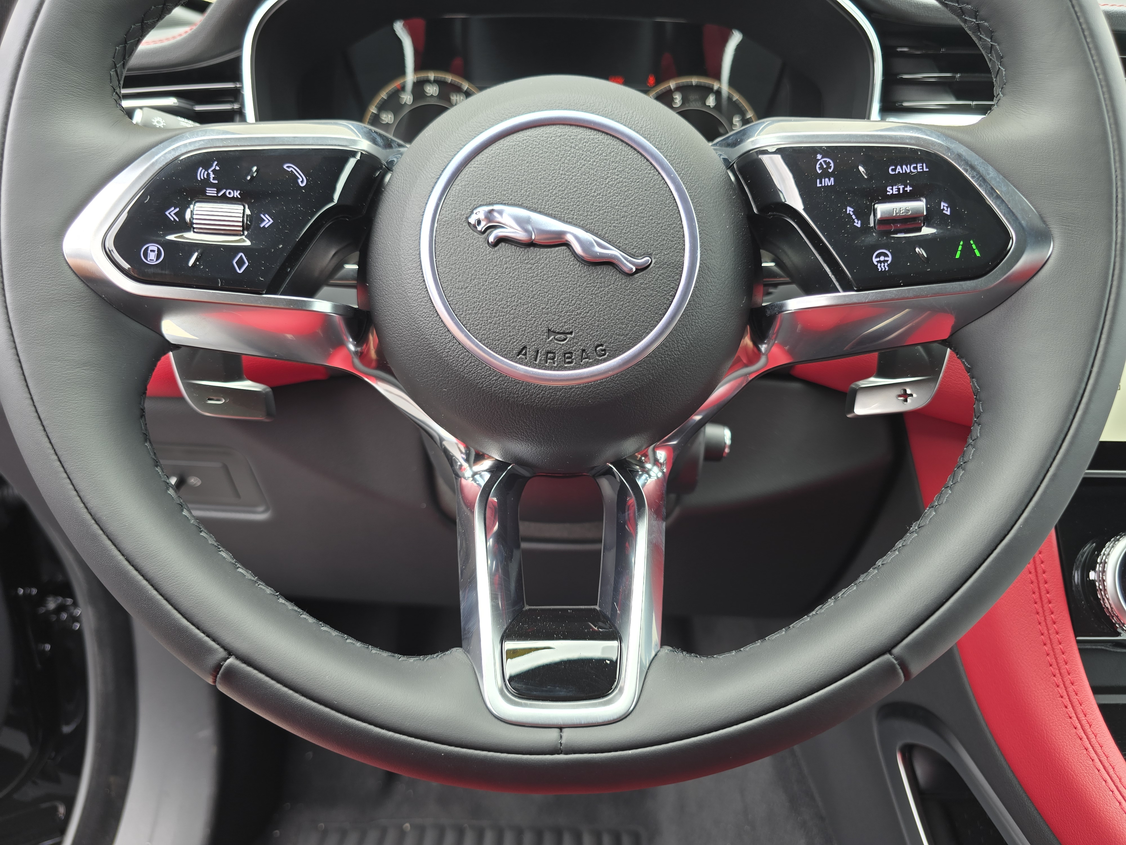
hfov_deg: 73.9
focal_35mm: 23
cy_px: 422
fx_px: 748
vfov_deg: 58.9
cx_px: 563
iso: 20
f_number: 1.7
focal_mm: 6.3
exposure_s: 1/64.9
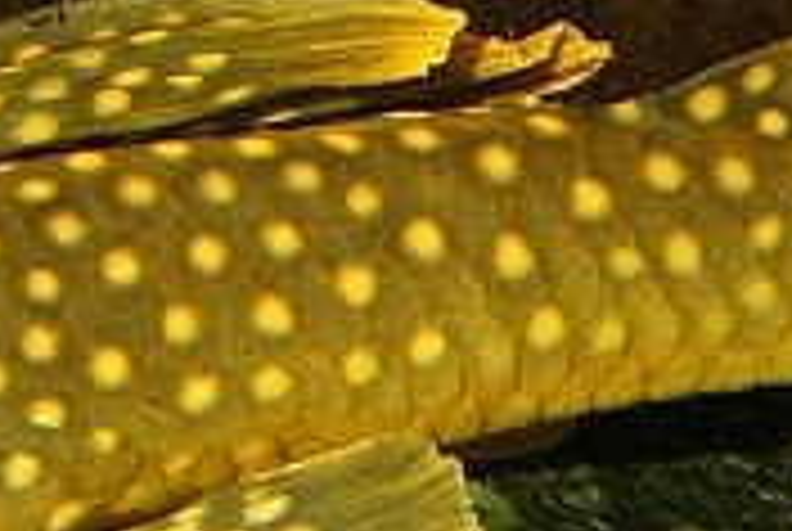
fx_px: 4496
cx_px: 58
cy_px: 477
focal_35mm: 204
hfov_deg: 10.0
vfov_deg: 6.7
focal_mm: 30
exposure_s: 1/60
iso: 200
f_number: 11
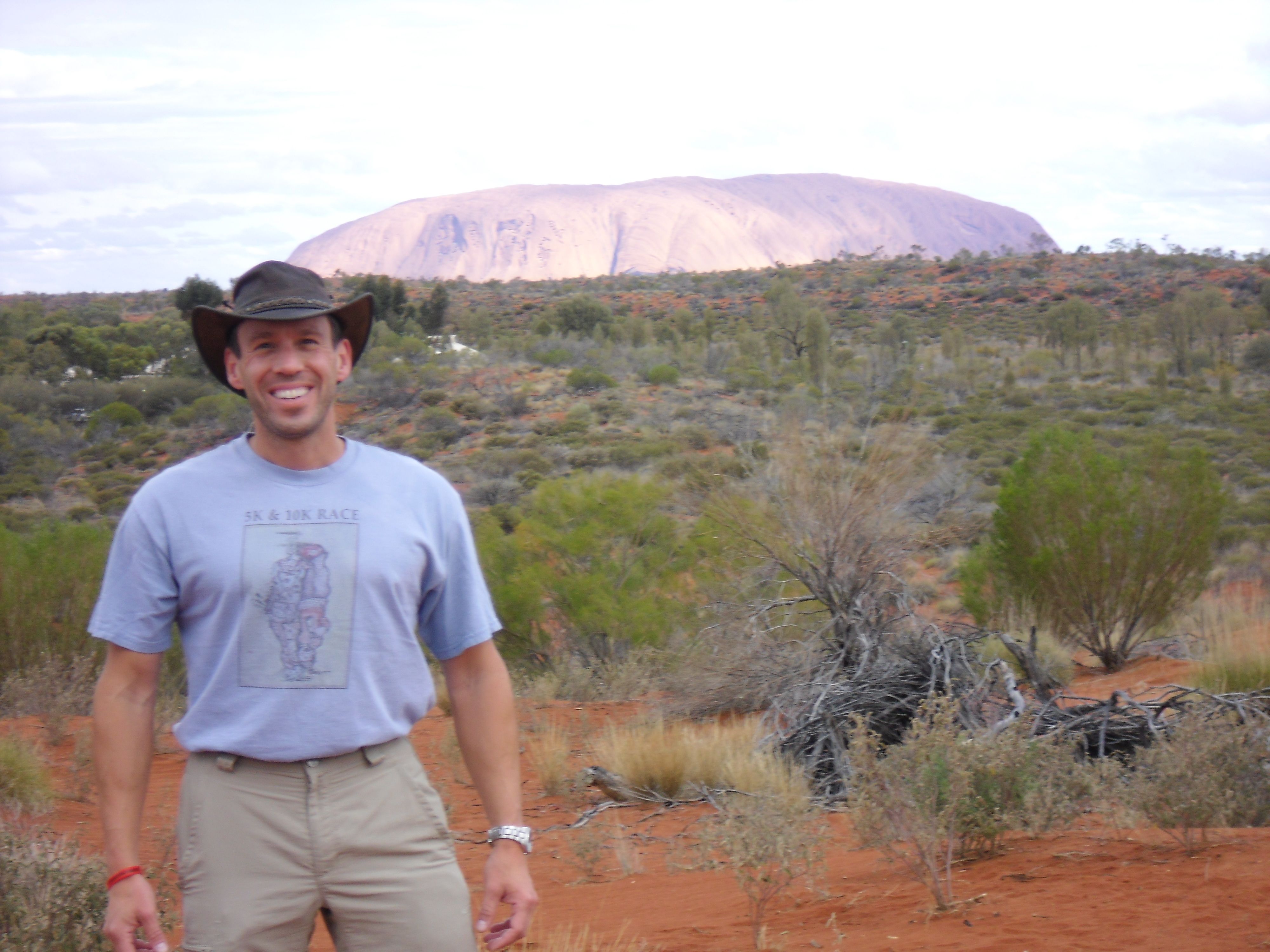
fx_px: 3962
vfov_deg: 13.7
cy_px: 476
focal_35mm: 108
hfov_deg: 18.2
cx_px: 635
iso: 100
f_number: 5.9
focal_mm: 19.6
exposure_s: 1/125
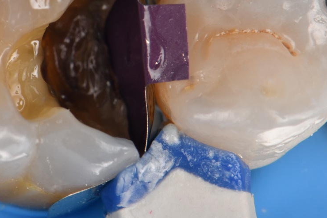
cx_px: 78
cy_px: 43
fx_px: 2607
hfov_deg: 7.2
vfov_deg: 4.8
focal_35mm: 287
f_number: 32
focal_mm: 105
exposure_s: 1/160
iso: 200
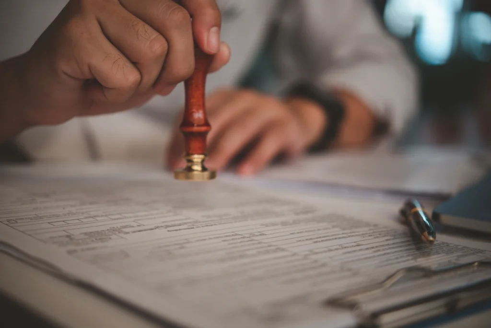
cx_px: 246
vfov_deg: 22.7
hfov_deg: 33.4
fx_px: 819
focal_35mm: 60
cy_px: 164
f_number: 3
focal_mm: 60
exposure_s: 1/100
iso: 160
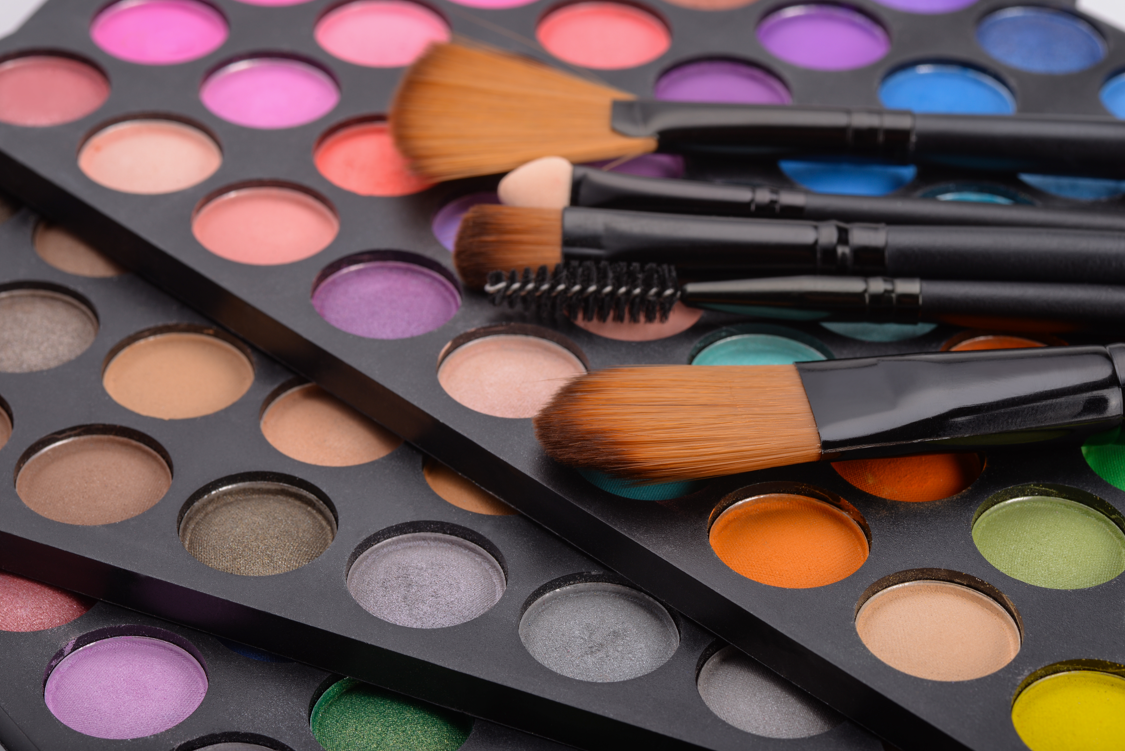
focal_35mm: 92
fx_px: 2876
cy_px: 370
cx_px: 558
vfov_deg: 14.9
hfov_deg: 22.1
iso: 100
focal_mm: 90
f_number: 22
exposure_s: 1/160
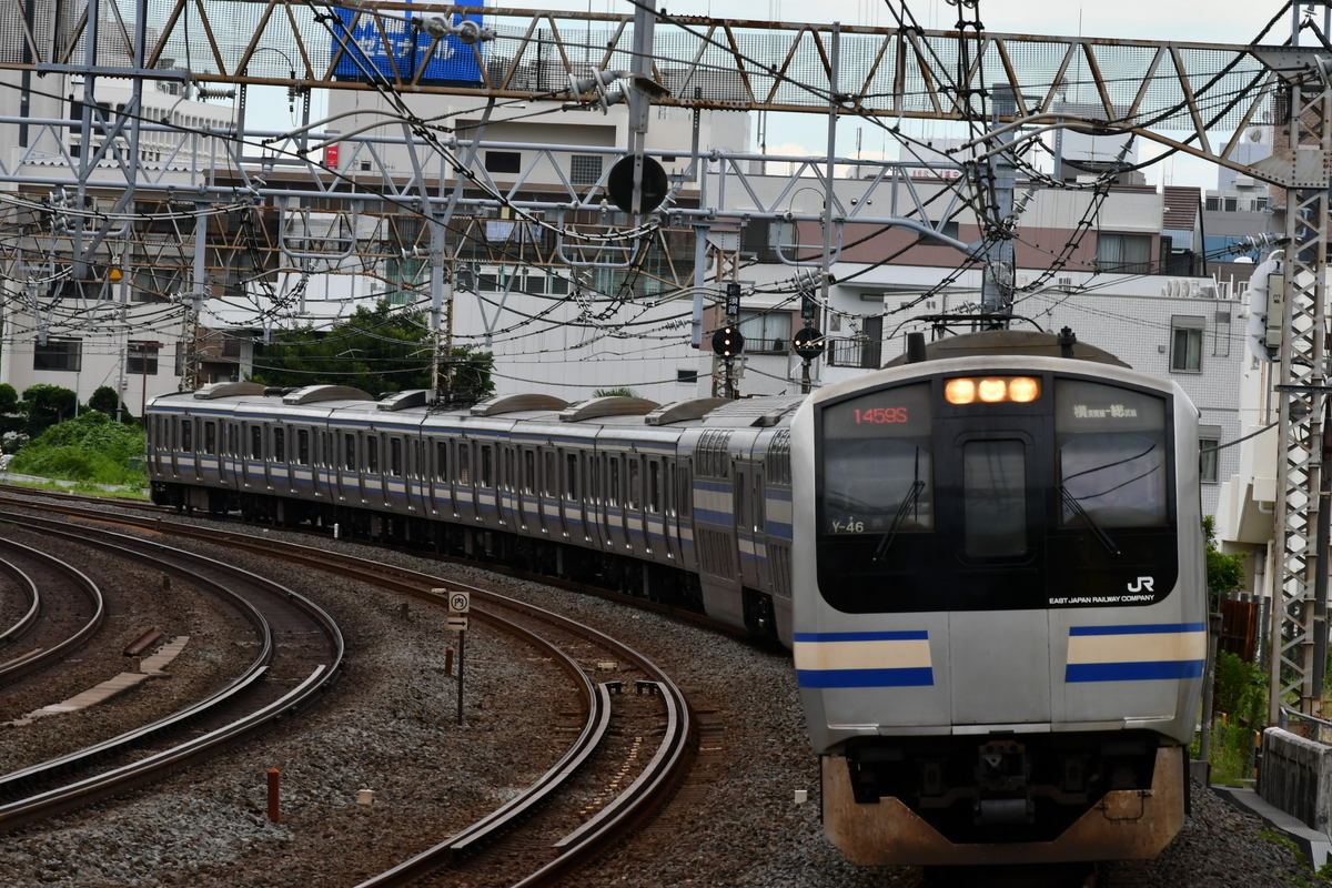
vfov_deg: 5.9
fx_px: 8583
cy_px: 444
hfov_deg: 8.9
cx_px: 666
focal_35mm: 232
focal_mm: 155
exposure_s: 1/125
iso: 250
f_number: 16
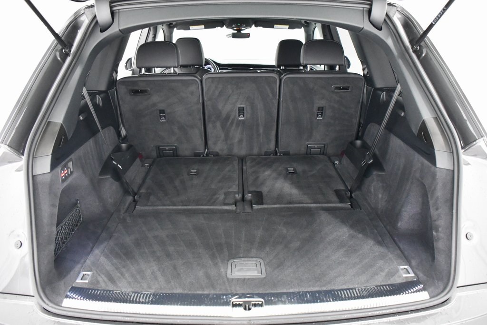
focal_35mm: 27
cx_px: 244
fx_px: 365
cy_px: 162
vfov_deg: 47.9
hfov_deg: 67.4
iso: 8000
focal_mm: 18
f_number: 3.5
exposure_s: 1/60
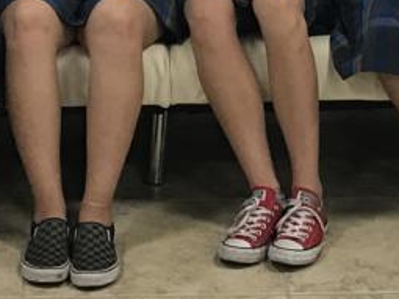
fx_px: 1901
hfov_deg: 12.0
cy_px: -261
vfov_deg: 8.6
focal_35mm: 165
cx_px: 228
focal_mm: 3.99
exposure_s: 1/30
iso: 32
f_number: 1.8
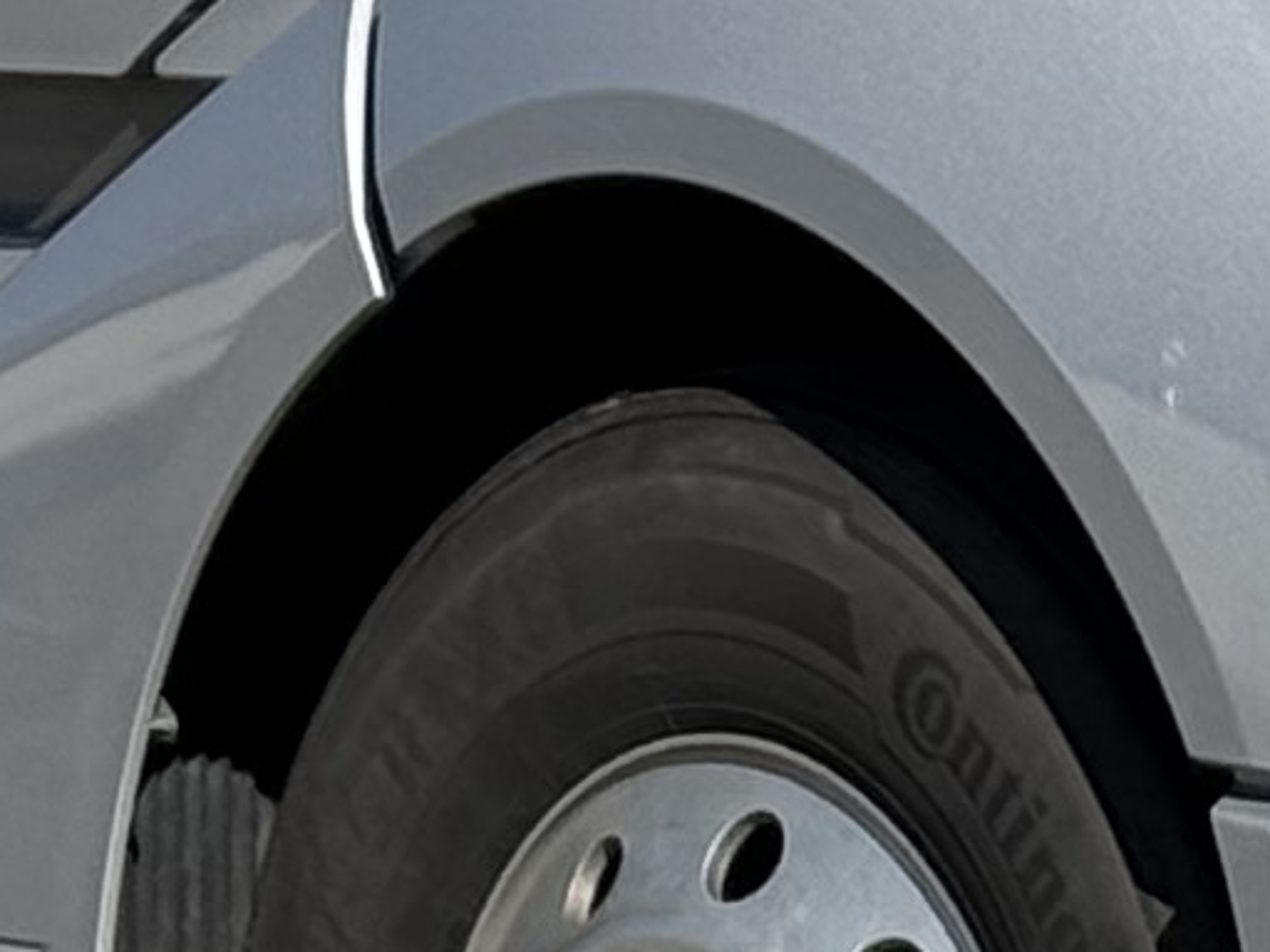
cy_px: -863
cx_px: 546
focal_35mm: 378
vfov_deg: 3.9
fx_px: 13868
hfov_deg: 5.2
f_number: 1.78
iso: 64
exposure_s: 1/5587
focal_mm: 6.76
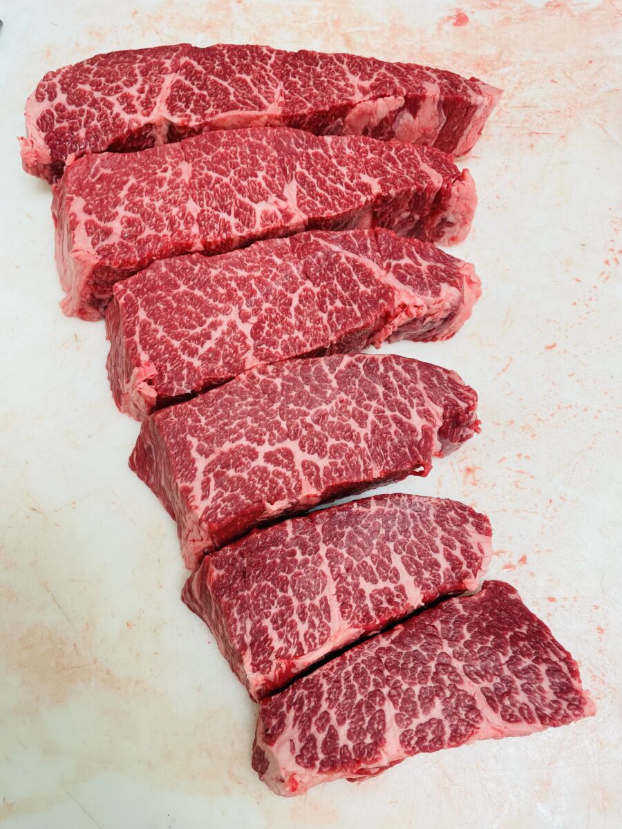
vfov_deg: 67.3
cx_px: 311
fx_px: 623
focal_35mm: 26
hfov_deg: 53.1
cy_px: 414
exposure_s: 1/63
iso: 64
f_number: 1.6
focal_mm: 4.2
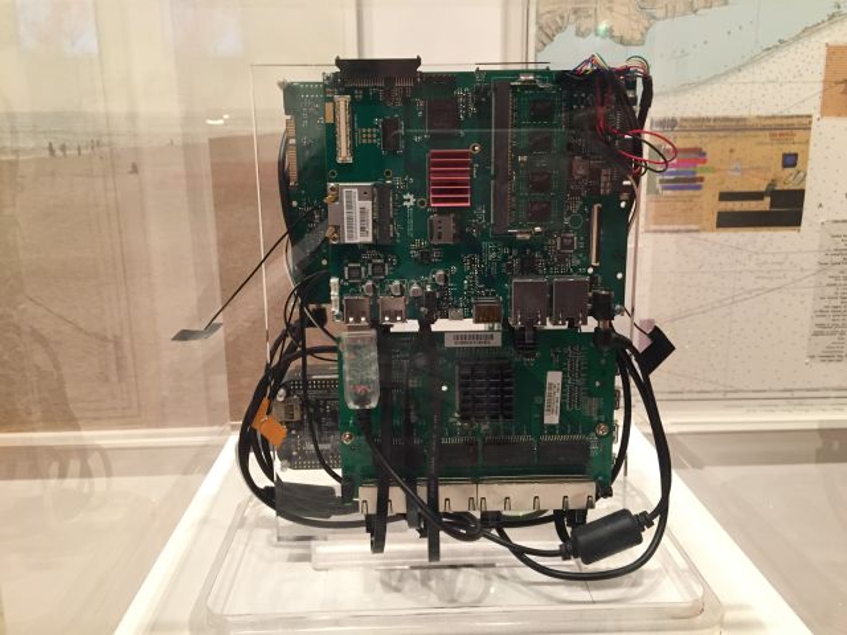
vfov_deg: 48.2
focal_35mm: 29
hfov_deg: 61.7
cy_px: 318
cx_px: 424
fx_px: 710
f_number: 2.2
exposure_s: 1/33
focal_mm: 4.15
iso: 250
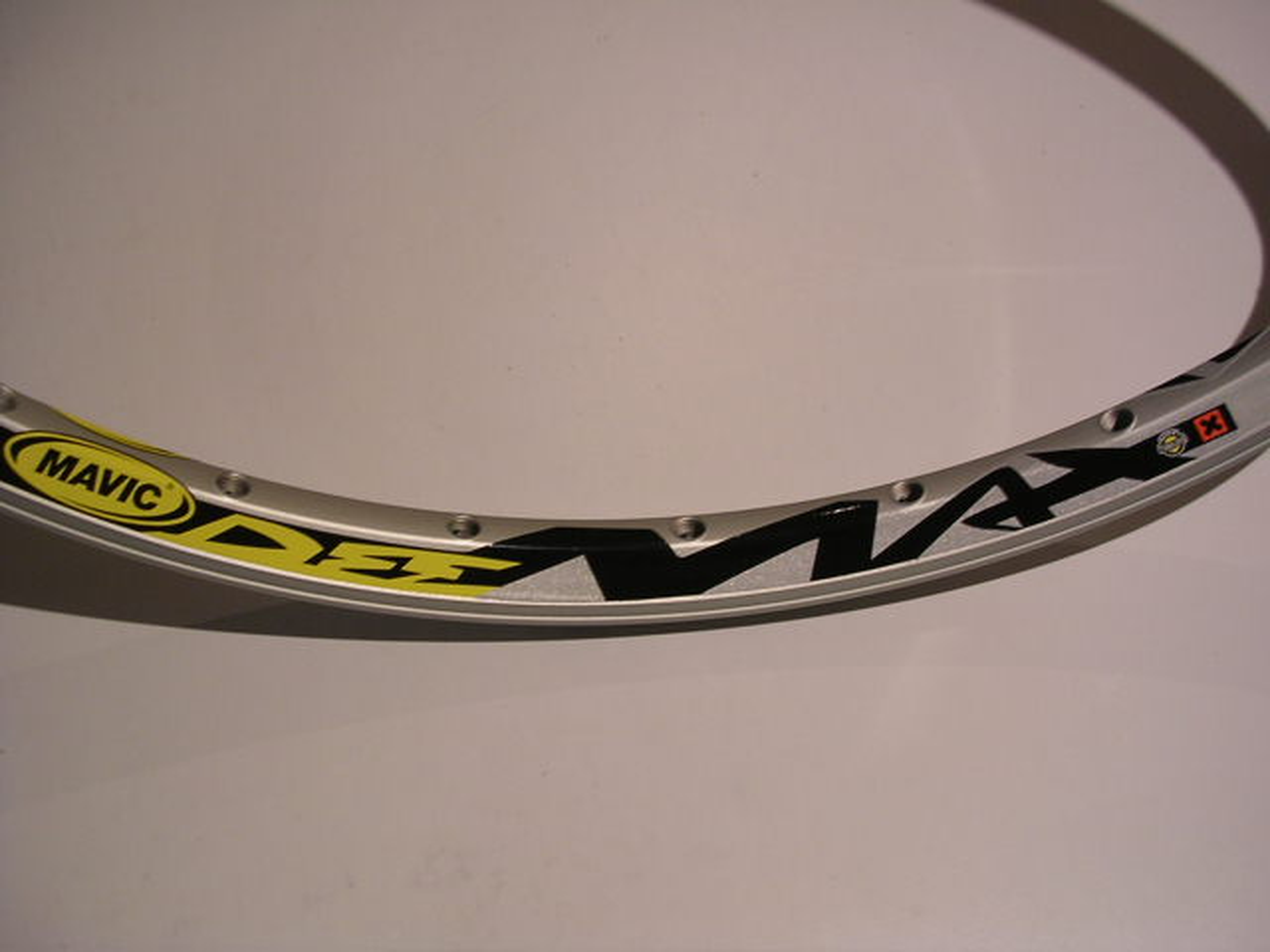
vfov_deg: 37.7
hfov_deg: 49.0
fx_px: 1394
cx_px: 635
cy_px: 476
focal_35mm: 38
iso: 100
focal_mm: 5.8
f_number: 2.8
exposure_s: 1/9
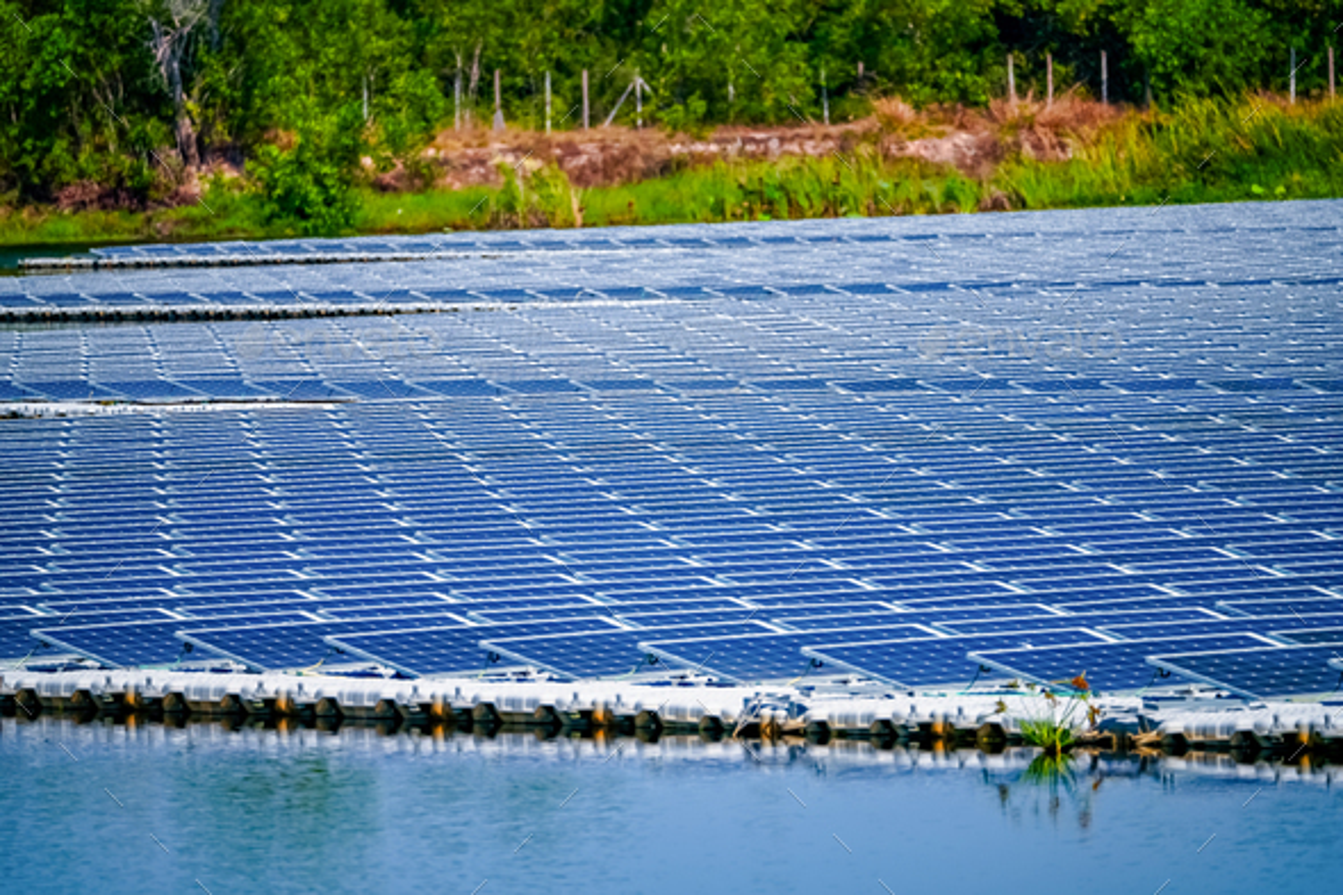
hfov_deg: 6.0
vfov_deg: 4.0
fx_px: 12769
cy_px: 448
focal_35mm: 342
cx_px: 672
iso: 100
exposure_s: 1/500
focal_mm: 342.4
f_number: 6.3
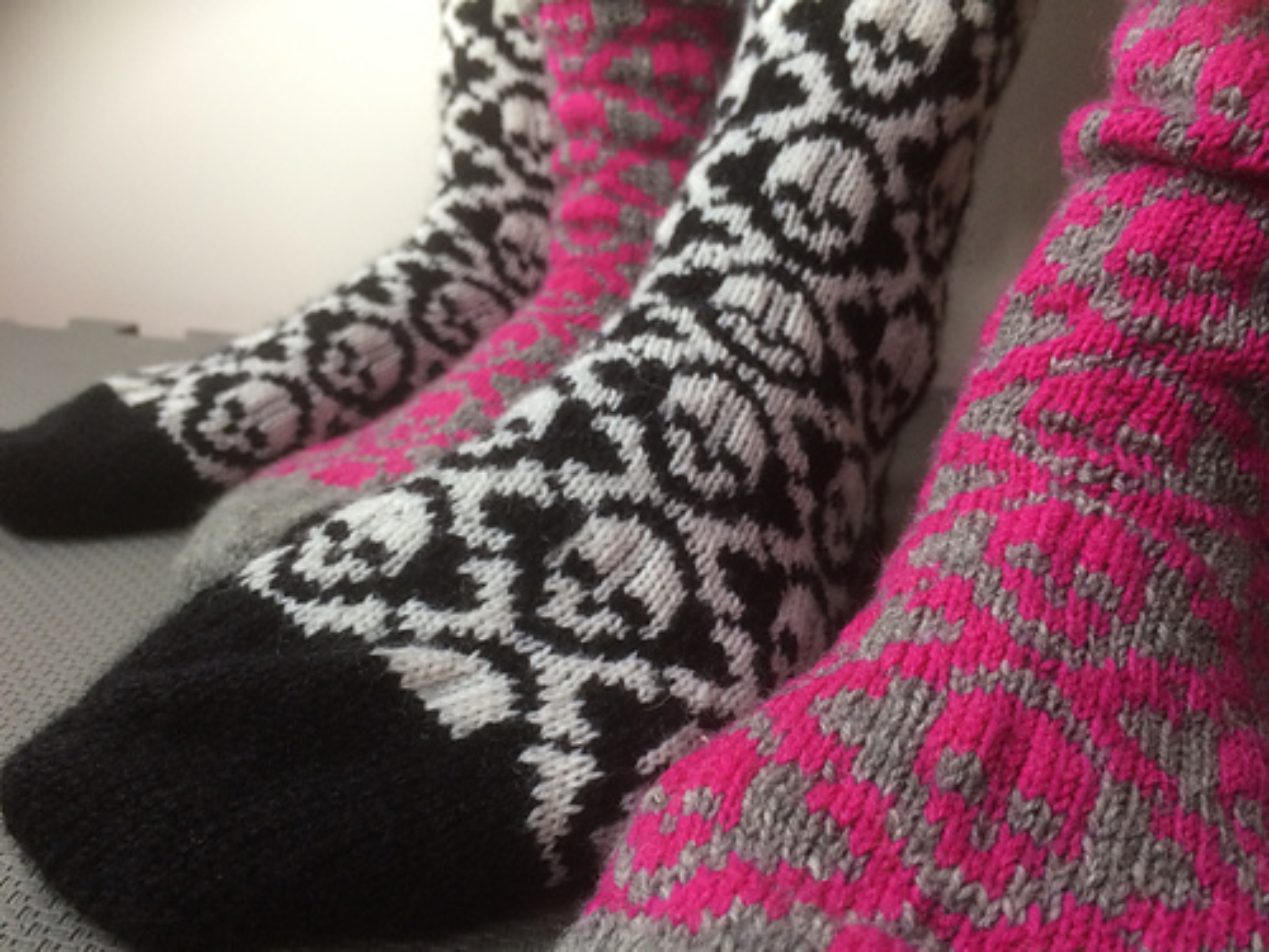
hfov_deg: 61.7
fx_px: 1063
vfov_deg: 48.2
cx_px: 634
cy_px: 476
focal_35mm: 29
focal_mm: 4.15
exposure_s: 1/30
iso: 125
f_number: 2.2
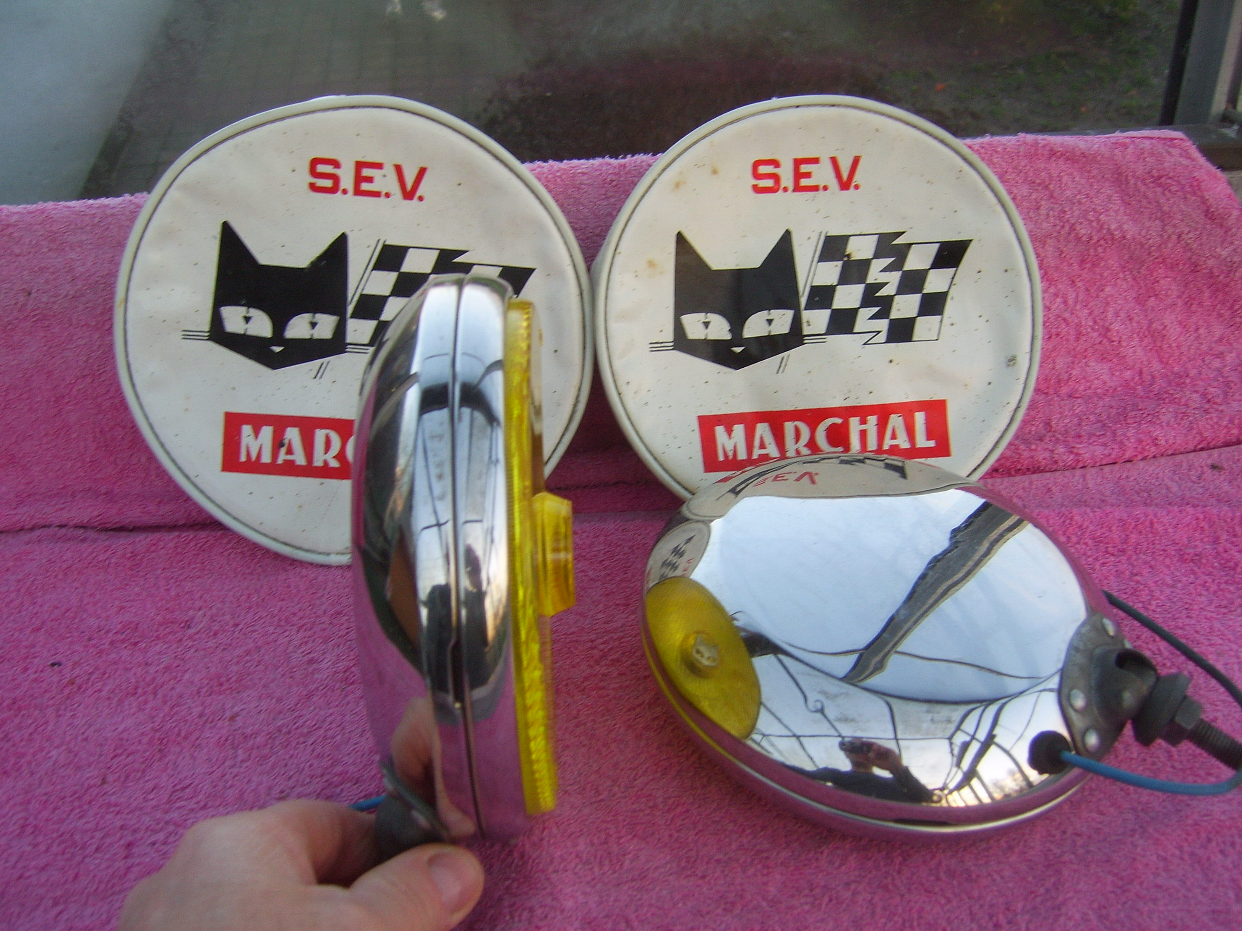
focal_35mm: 38
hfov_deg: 49.0
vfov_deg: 37.7
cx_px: 621
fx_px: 1363
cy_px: 466
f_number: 2.8
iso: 50
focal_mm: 7.8
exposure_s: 1/50
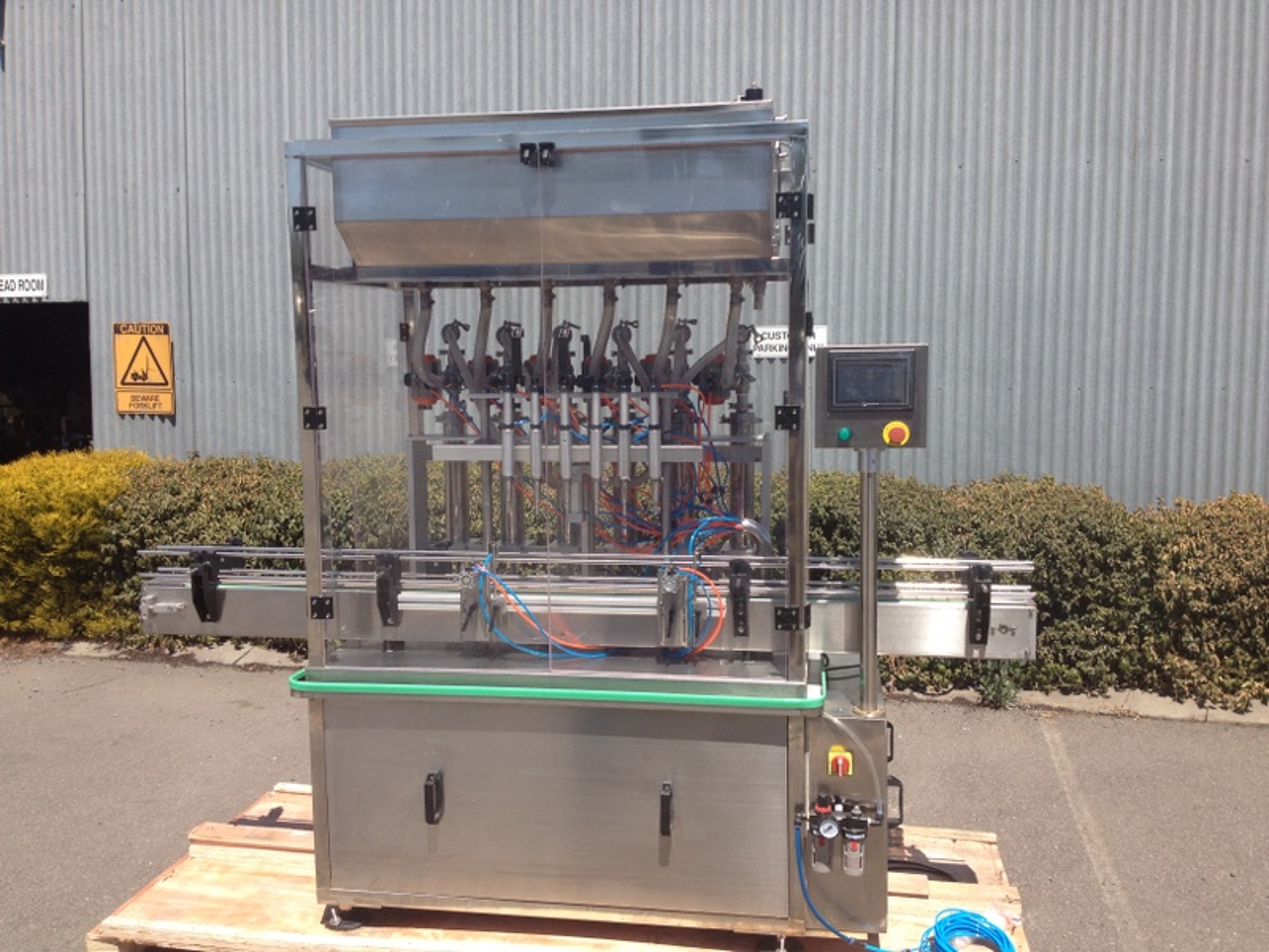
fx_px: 1283
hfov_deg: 52.6
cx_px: 634
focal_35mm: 35
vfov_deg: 40.7
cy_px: 476
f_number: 2.4
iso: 64
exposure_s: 1/1416
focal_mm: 4.28
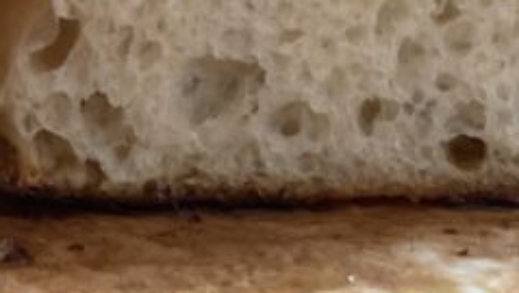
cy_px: -91
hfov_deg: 14.6
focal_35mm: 142
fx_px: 1956
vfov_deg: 8.4
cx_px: 615
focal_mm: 6
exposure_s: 1/122
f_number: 2
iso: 250
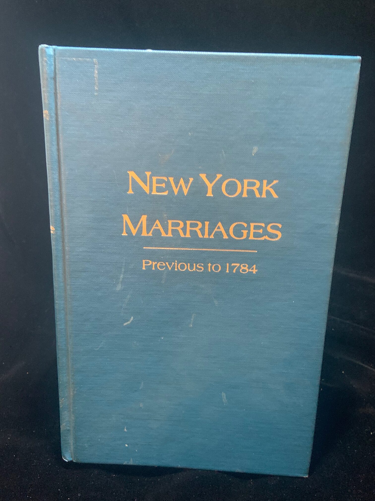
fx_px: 376
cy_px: 250
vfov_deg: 67.3
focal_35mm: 26
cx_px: 188
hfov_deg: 53.1
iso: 400
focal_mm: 4.25
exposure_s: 1/30
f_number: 1.8
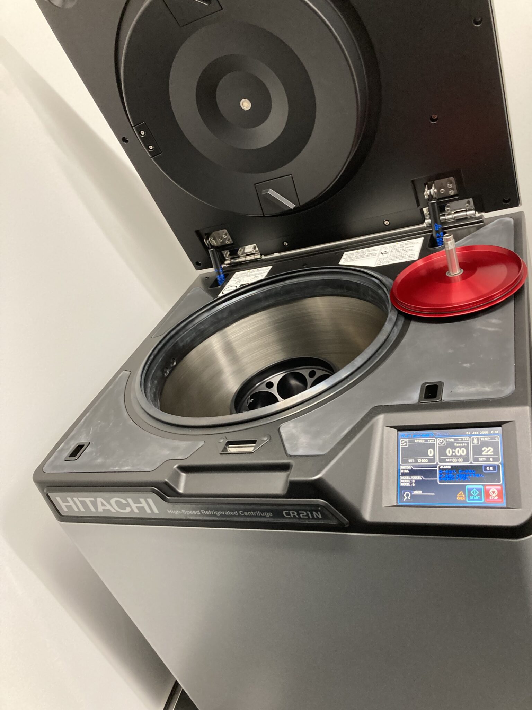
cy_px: 355
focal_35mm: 28
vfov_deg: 63.4
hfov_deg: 49.7
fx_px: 574
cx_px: 266
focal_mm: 3.99
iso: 200
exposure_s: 1/50
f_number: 1.8
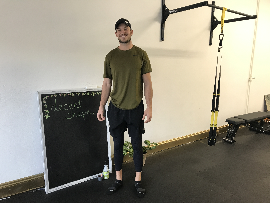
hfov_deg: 63.4
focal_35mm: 28
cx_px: 135
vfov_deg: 49.7
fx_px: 218
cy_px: 102
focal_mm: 3.99
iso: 40
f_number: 1.8
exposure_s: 1/24
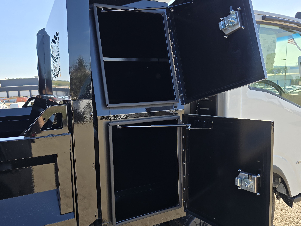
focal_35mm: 27
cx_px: 134
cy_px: 112
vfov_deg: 51.4
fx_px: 235
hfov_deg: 65.1
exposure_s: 1/279
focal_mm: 6.3
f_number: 1.7
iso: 12
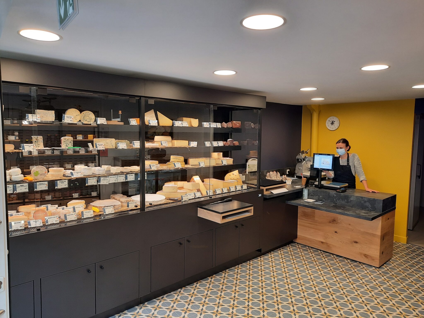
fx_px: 306
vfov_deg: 54.9
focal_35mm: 25
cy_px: 159
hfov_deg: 69.4
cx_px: 212
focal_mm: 4.6
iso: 80
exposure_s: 1/50
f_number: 2
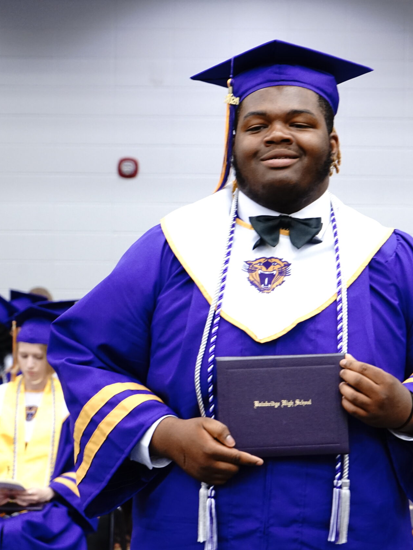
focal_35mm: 102
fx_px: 1622
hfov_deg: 14.5
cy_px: 272
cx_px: 309
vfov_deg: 19.3
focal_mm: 70
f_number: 5.6
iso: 2000
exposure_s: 1/80
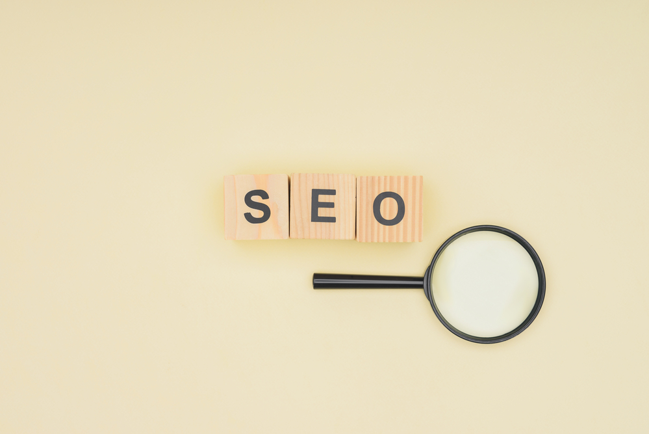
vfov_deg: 27.0
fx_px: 902
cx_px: 324
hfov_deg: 39.6
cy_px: 217
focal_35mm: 50
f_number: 9
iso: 100
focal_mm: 50
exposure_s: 1/160
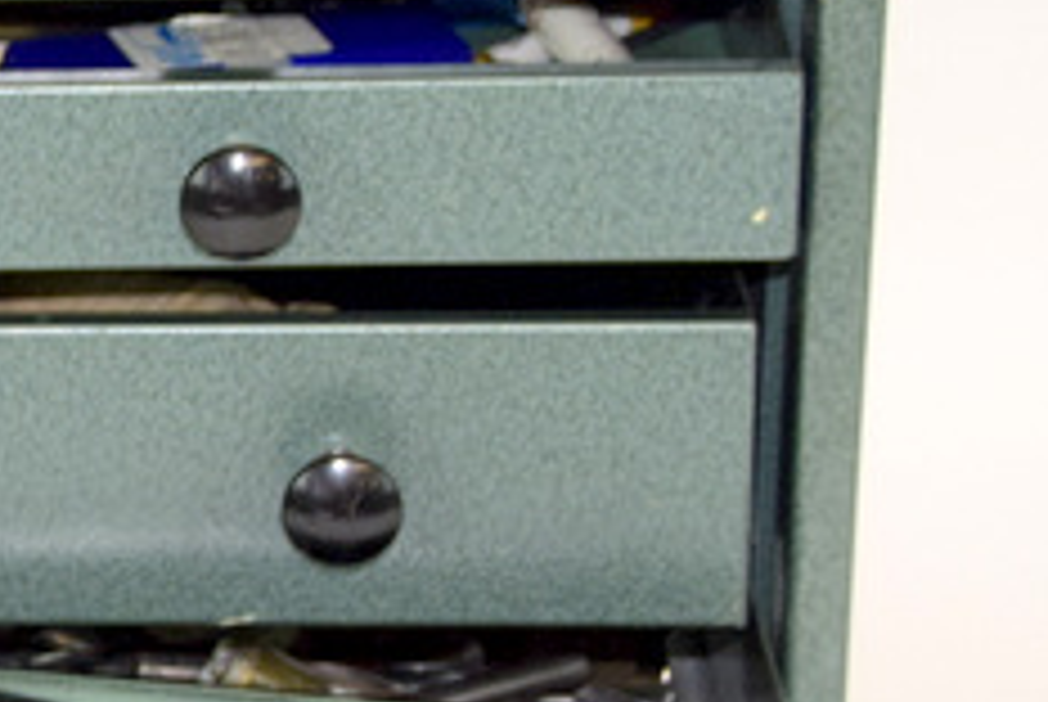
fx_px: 6004
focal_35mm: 206
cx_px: -625
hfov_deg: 9.6
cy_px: 522
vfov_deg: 6.7
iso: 800
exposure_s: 1/125
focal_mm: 40
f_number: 5.6
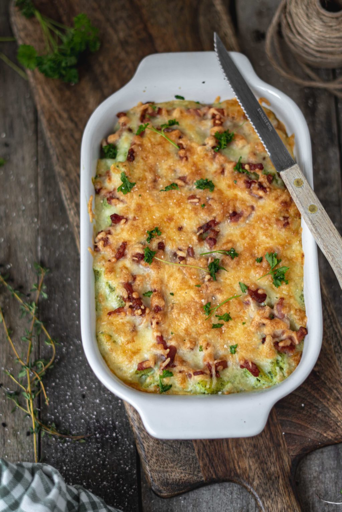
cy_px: 256
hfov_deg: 18.2
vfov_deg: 27.0
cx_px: 171
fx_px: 1069
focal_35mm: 75
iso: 125
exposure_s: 1/80
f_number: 1.8
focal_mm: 50
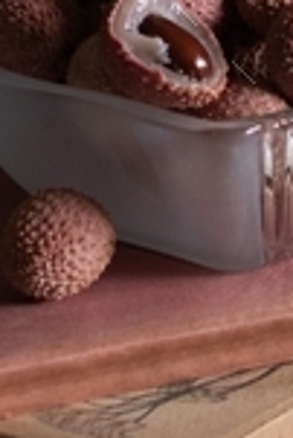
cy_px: -123
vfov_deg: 4.7
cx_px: 490
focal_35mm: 440
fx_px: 5359
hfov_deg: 3.1
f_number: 2
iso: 320
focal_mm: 50
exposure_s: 1/100
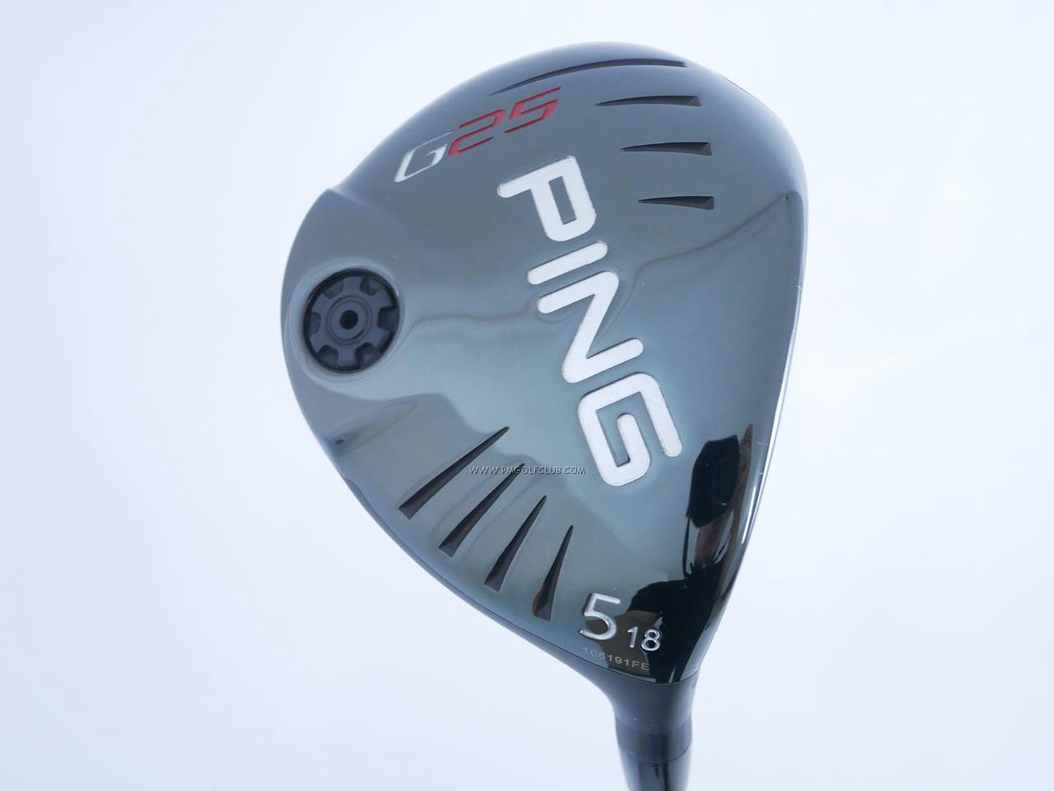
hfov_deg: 38.2
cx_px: 527
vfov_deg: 29.1
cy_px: 396
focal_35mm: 50
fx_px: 1523
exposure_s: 1/30
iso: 1600
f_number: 4.5
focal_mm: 25
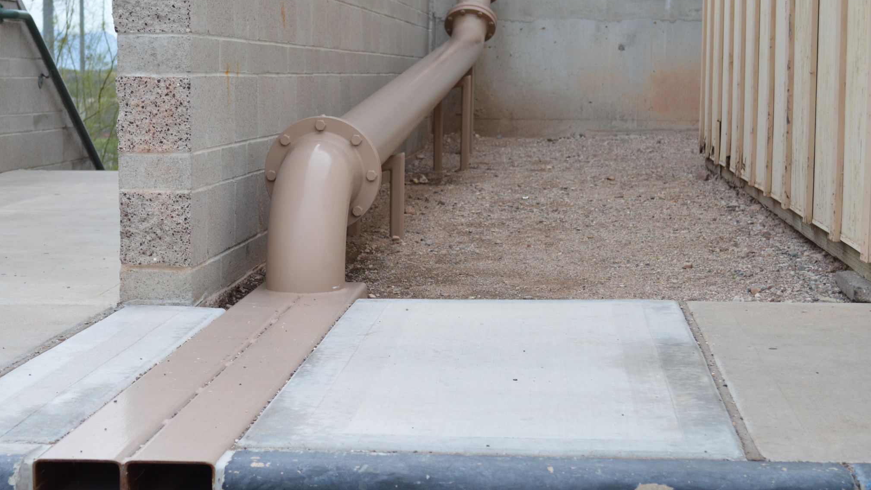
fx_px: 1709
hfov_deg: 28.5
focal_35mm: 74
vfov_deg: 16.3
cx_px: 339
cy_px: 263
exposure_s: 1/40
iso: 400
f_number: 5
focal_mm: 38
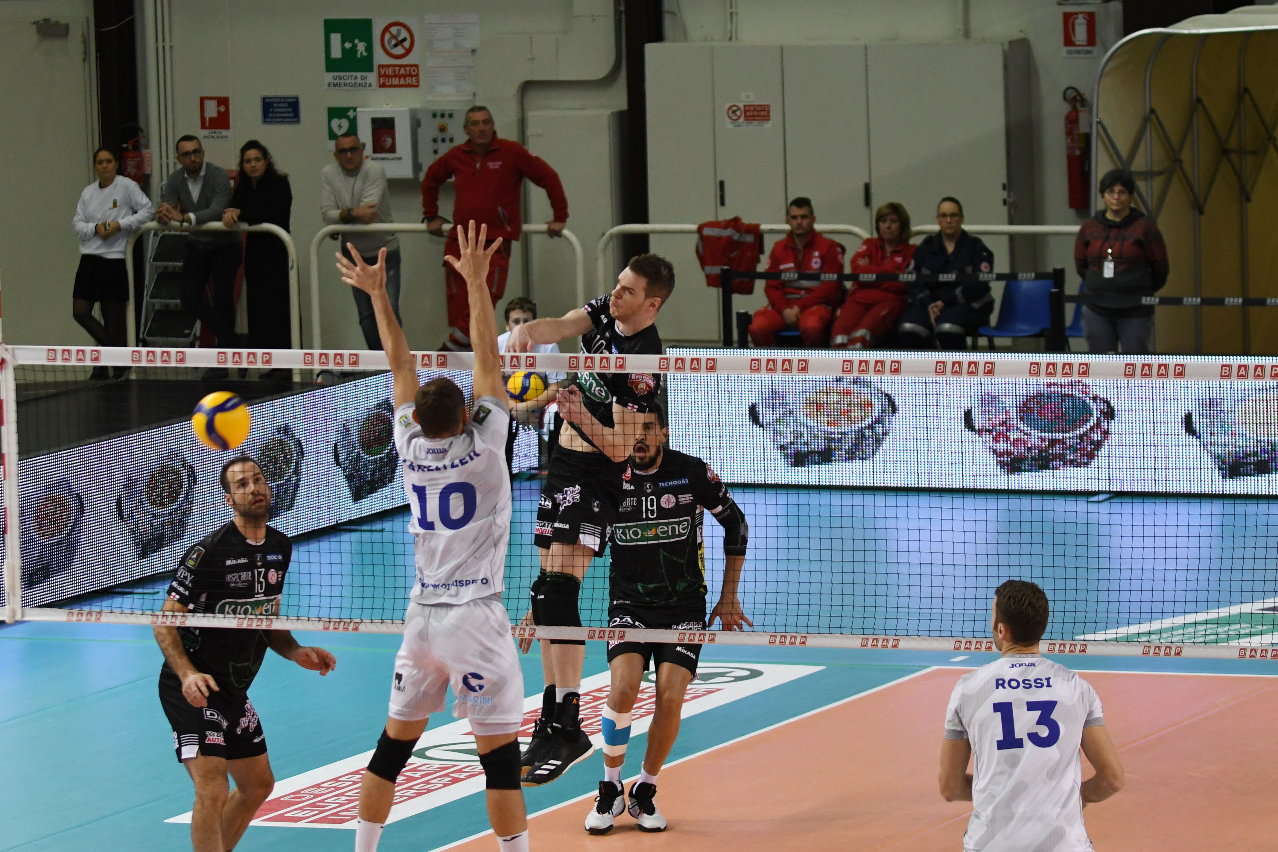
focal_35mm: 220
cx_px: 639
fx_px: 7809
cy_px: 426
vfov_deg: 6.2
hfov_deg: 9.4
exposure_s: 1/800
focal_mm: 110
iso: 1600
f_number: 2.8
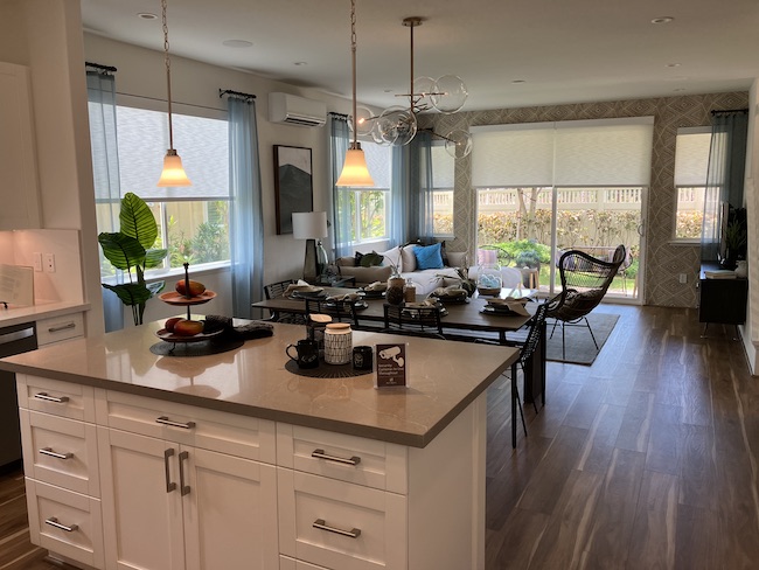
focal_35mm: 28
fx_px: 614
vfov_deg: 49.8
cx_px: 380
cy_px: 285
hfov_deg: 63.4
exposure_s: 1/120
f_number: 1.8
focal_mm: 3.99
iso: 40
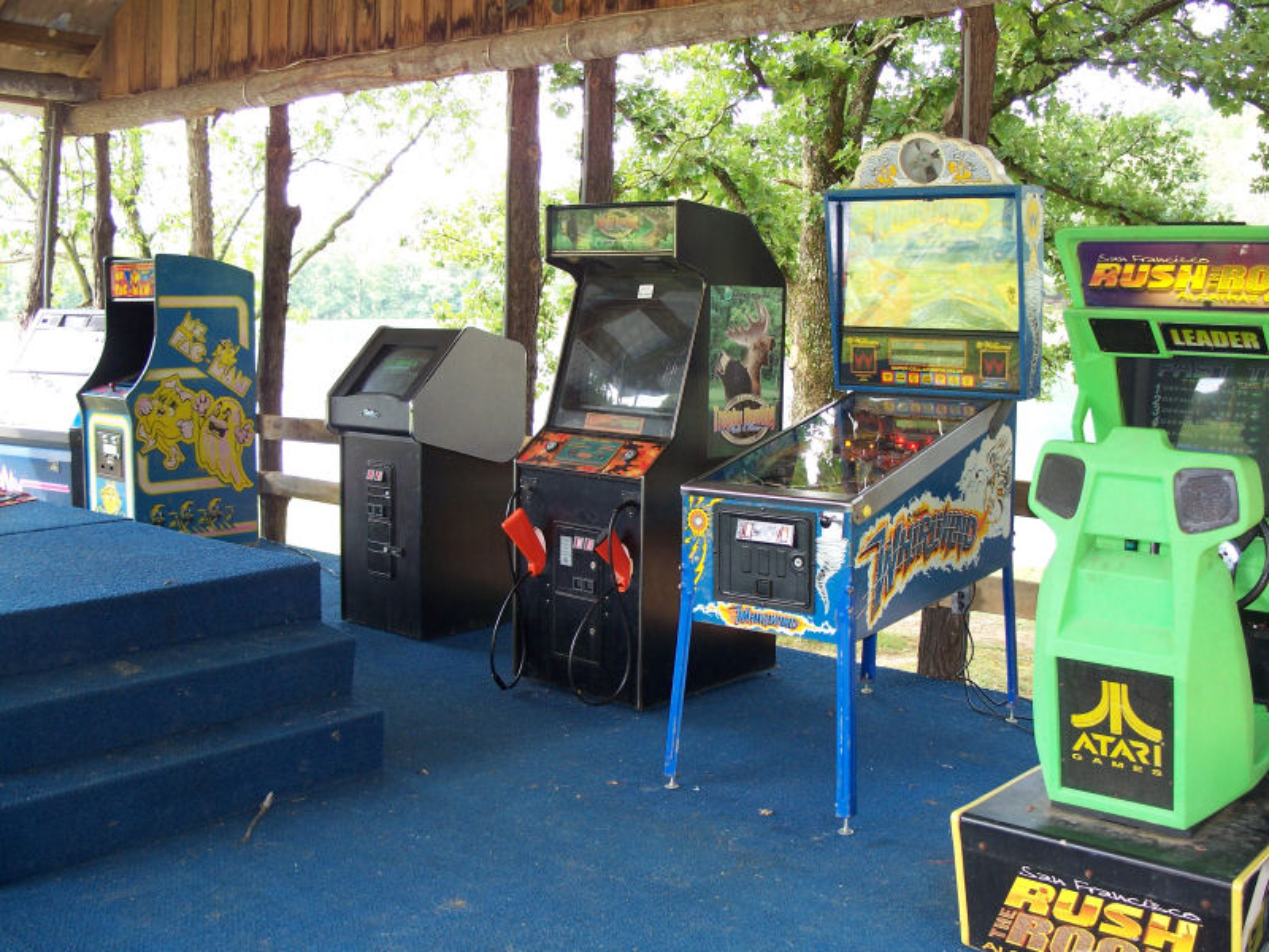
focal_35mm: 37
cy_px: 476
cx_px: 634
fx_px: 1356
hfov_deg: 50.1
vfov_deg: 38.7
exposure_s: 1/60
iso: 125
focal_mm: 7.8
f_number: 2.8
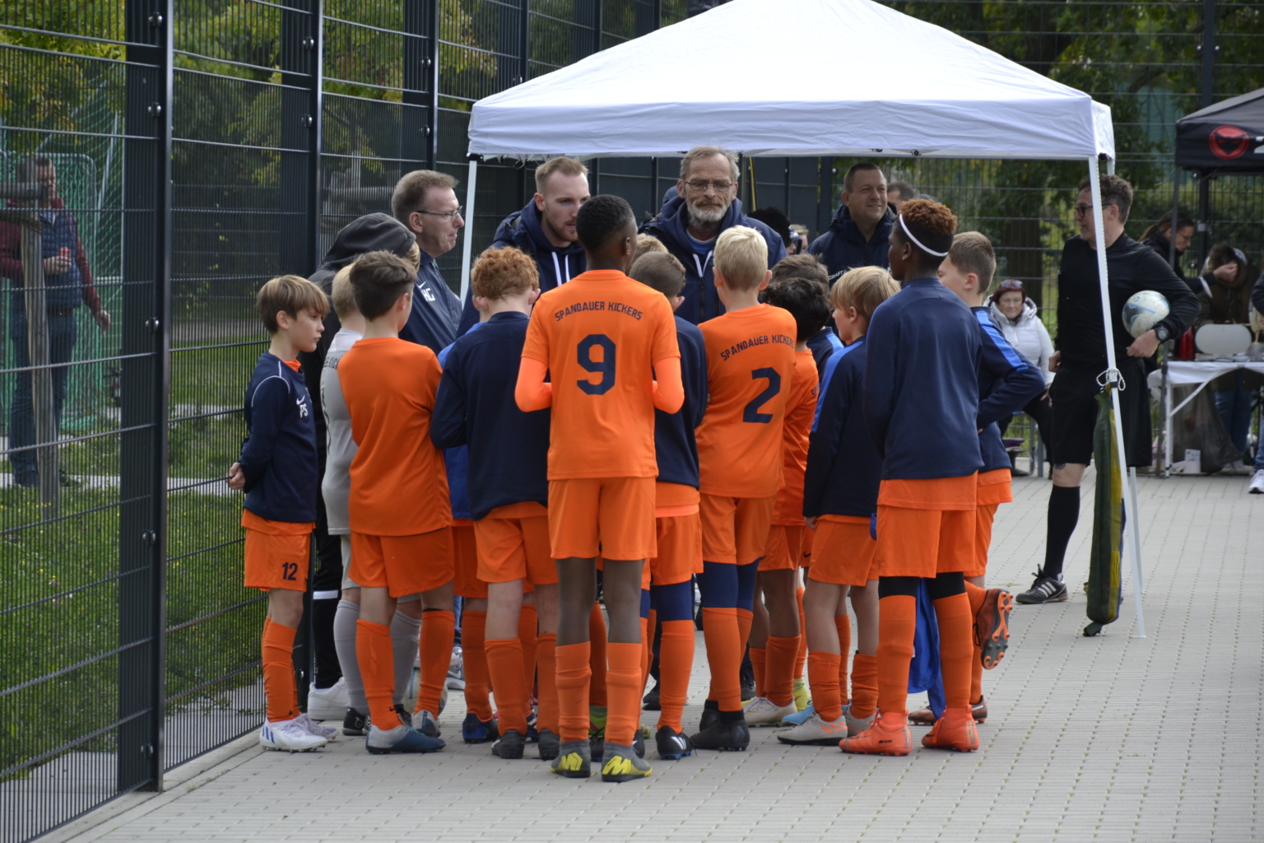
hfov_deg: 13.0
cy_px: 422
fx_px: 5530
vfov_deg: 8.7
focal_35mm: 158
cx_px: 632
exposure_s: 1/500
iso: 400
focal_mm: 105
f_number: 5.6
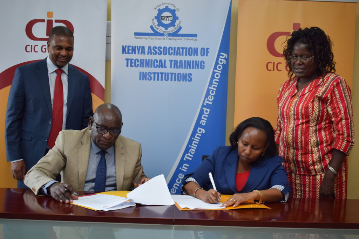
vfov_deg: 31.9
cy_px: 120
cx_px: 180
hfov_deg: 46.4
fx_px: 419
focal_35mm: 42
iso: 800
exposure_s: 1/80
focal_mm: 28
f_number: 4.5
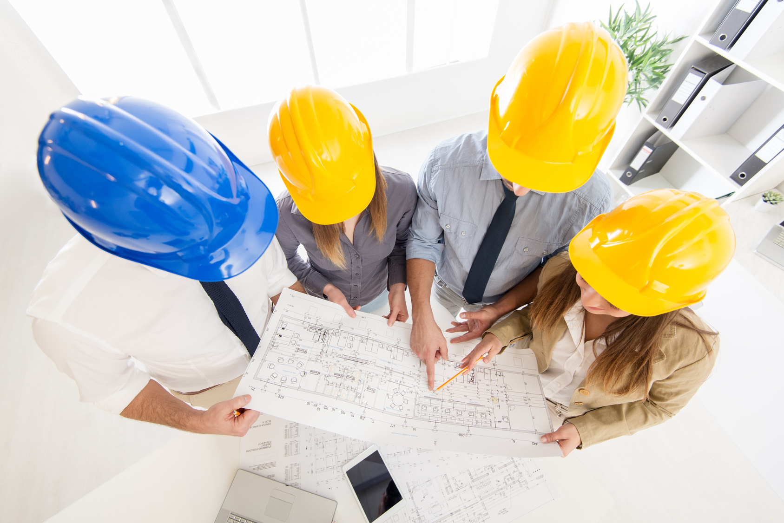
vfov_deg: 73.8
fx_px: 349
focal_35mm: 16
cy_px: 262
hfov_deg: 96.7
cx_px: 392
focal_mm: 16
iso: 800
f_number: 4
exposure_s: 1/125
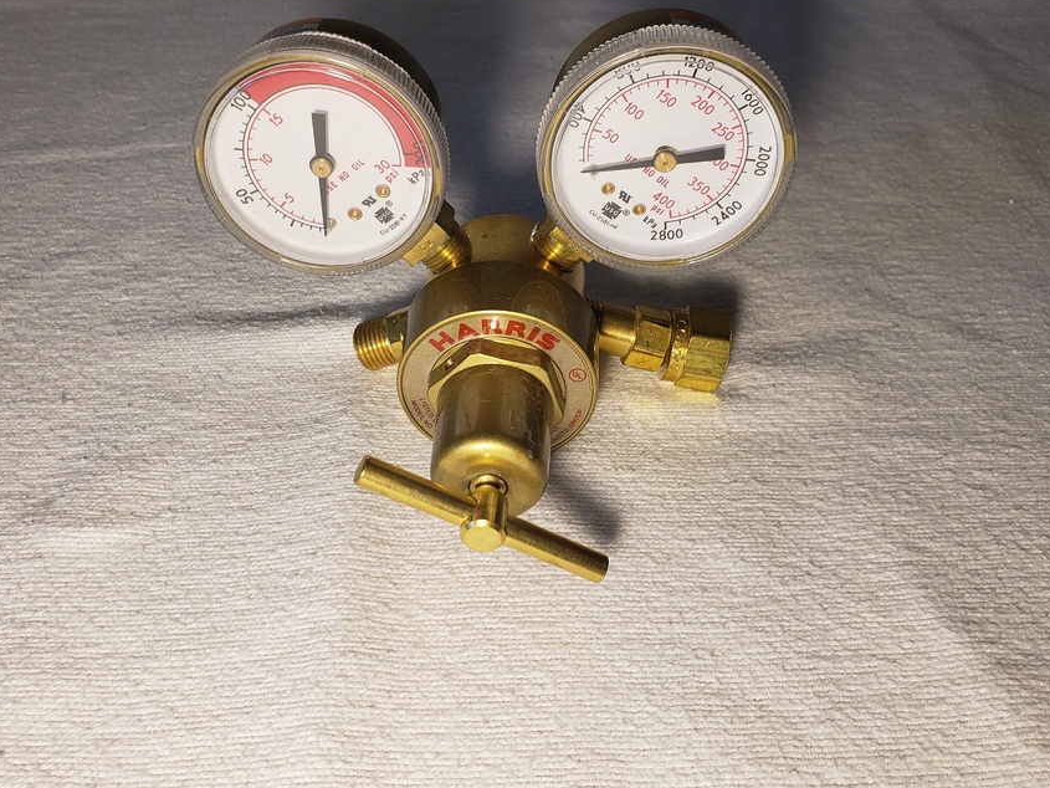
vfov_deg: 45.3
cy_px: 333
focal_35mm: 31
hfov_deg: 58.3
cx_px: 501
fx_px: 940
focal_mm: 4.3
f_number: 2.4
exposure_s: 1/60
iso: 50
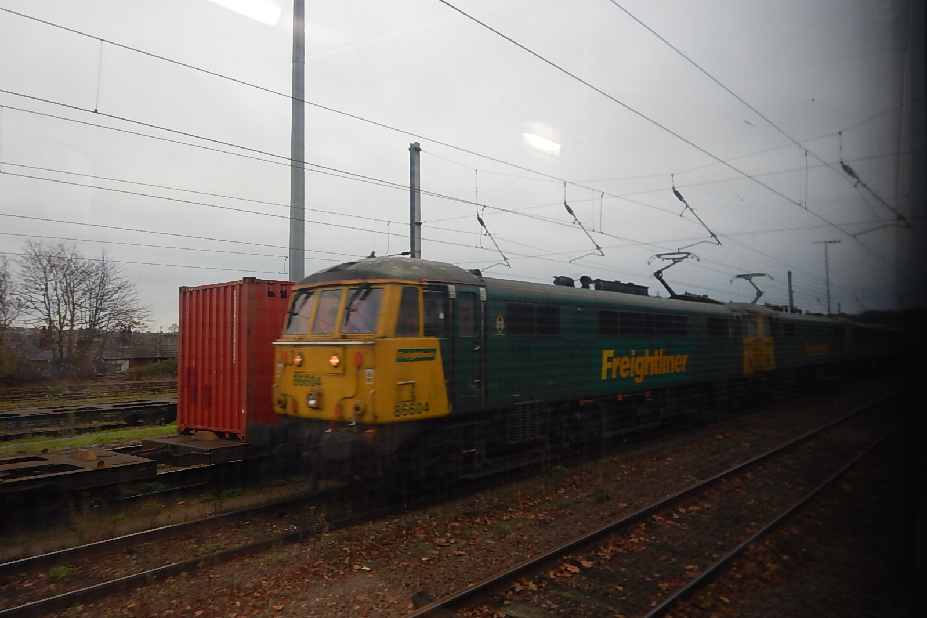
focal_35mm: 25
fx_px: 644
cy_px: 294
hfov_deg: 71.5
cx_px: 464
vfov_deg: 51.3
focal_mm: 4.3
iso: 125
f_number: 2.8
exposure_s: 1/100
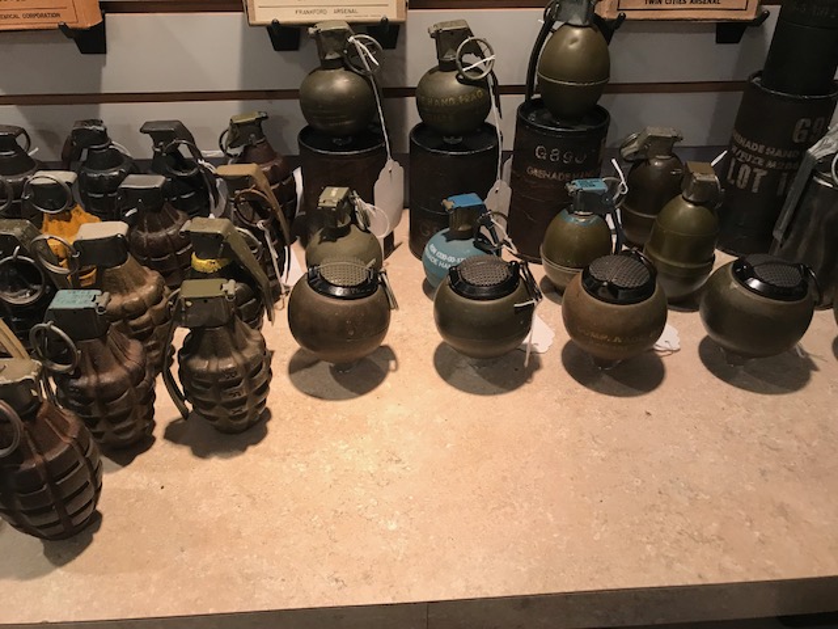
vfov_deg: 49.7
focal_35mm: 28
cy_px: 314
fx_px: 678
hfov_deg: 63.4
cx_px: 419
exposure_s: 1/30
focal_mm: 3.99
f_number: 1.8
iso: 32
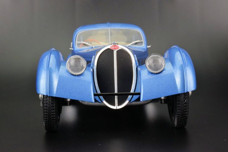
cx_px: 114
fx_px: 380
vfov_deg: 22.6
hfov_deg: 33.4
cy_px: 76
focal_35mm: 60
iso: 800
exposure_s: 1/20
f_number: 25
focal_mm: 40
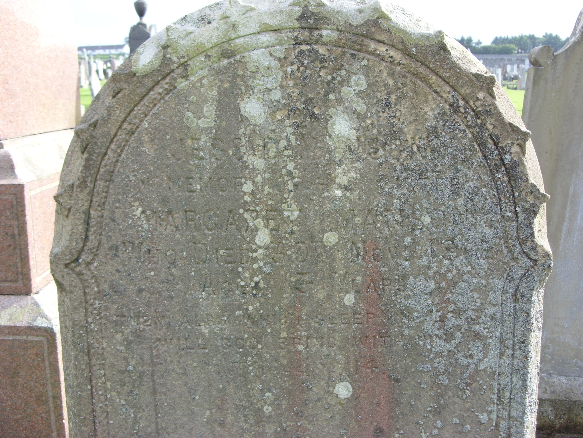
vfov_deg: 37.7
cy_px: 219
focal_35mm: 38
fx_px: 640
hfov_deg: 49.0
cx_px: 292
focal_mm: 6.3
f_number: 2.8
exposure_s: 1/209
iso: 50
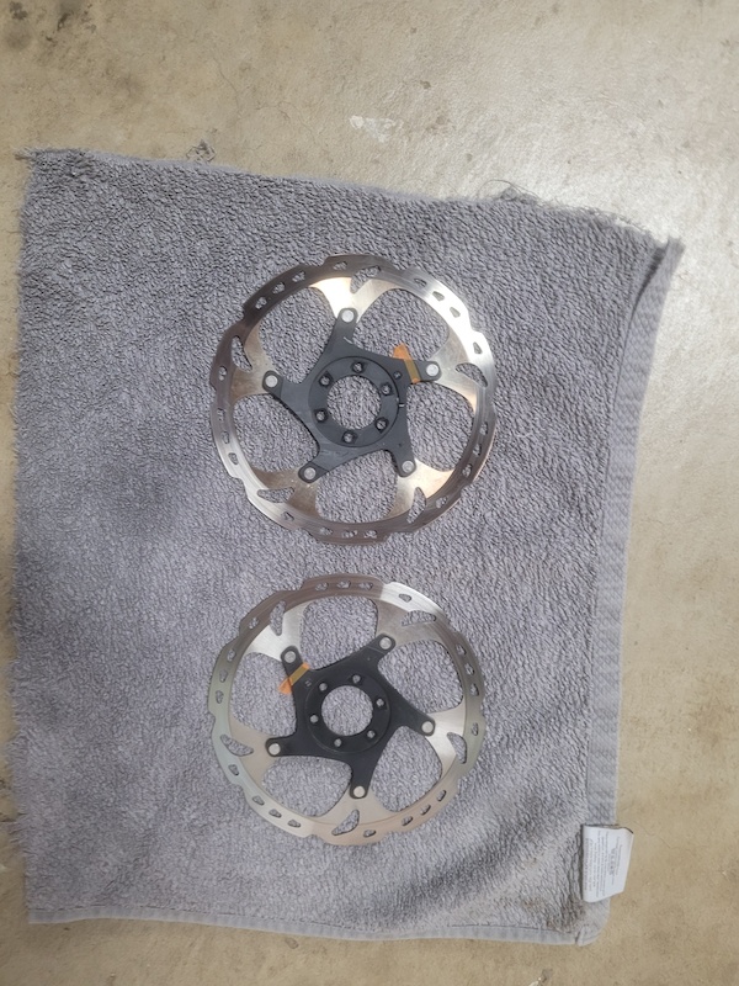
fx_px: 740
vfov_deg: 67.3
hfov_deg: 53.1
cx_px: 370
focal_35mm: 26
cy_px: 493
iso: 400
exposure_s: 1/40
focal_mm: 5.4
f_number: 1.8
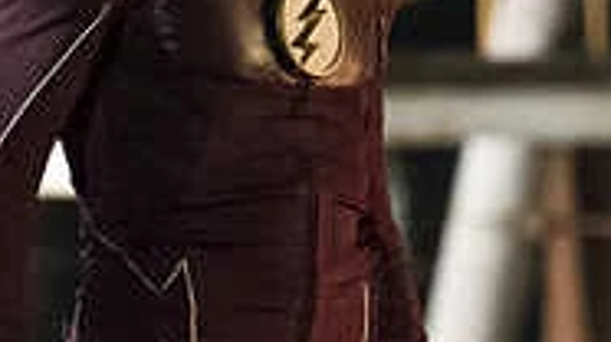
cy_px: 199
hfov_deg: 3.8
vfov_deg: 2.1
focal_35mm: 573
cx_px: 621
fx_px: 9270
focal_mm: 145
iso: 10000
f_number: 4.5
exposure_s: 1/160
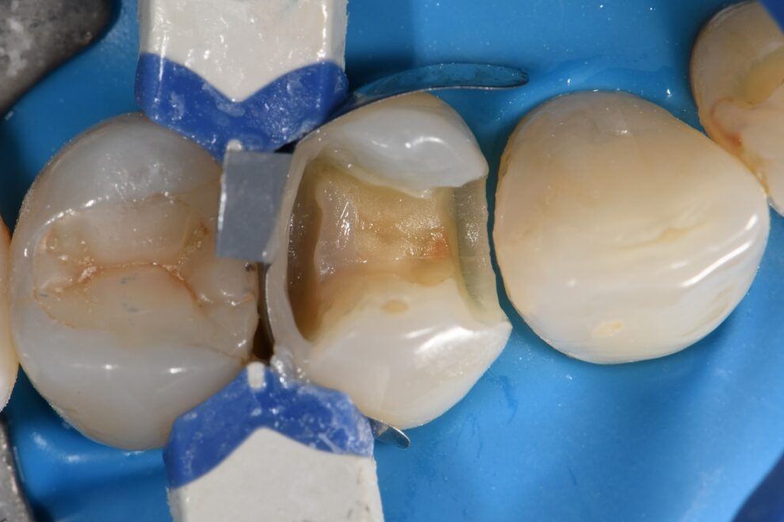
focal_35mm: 161
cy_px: 255
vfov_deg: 8.5
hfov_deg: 12.8
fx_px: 3504
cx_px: 392
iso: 200
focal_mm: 105
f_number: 32
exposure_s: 1/160
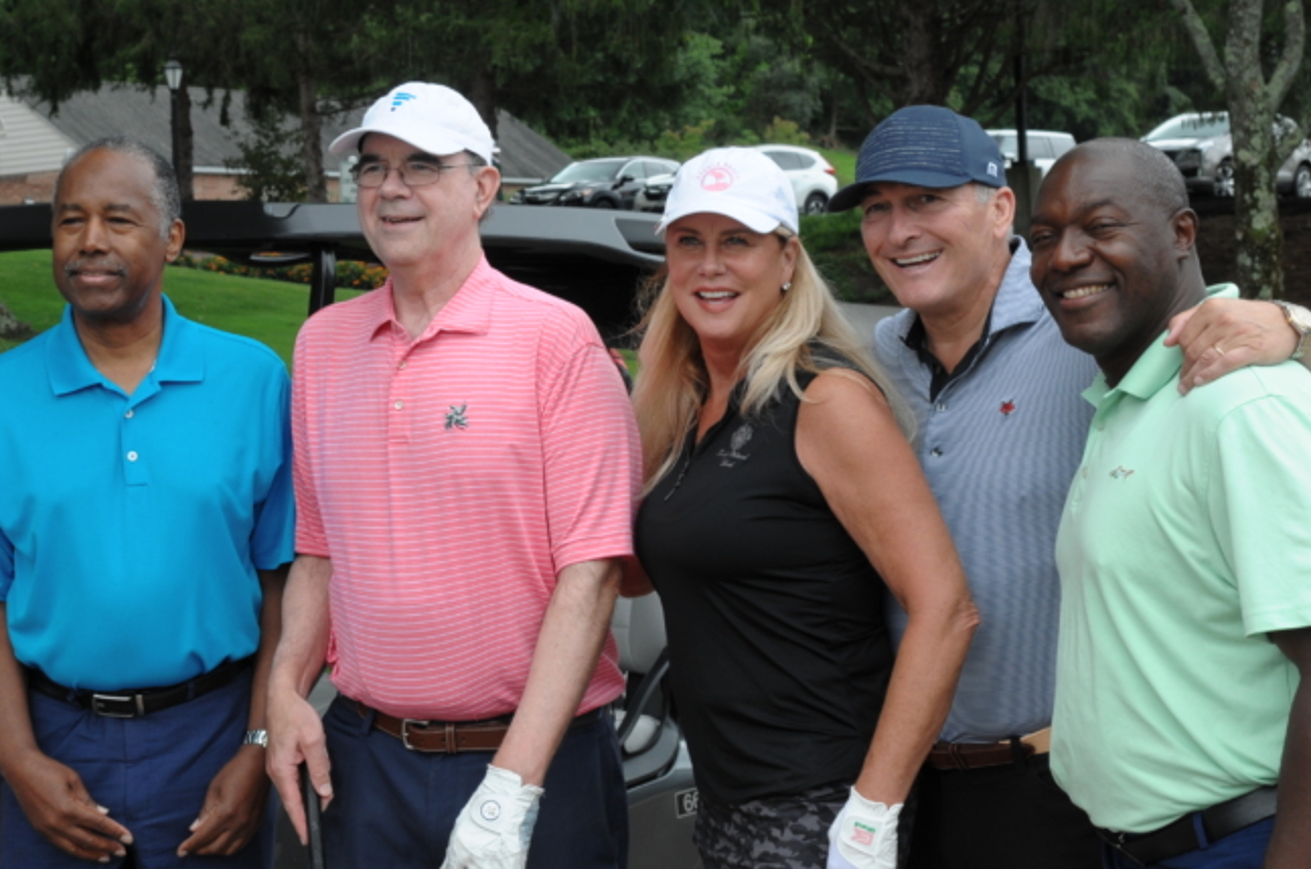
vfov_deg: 17.9
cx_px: 446
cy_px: 324
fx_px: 2763
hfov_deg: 26.6
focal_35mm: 76
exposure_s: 1/200
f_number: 8
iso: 250
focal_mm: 32
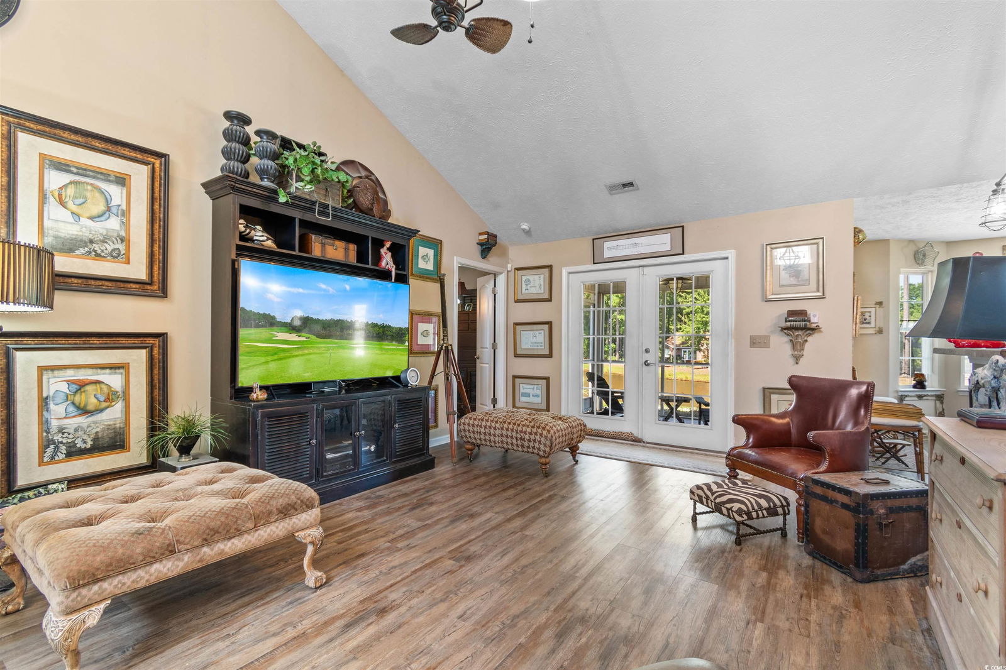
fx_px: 419
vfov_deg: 77.3
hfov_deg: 100.4
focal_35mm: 15
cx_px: 503
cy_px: 335
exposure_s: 1/2
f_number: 4.5
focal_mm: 10
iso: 100
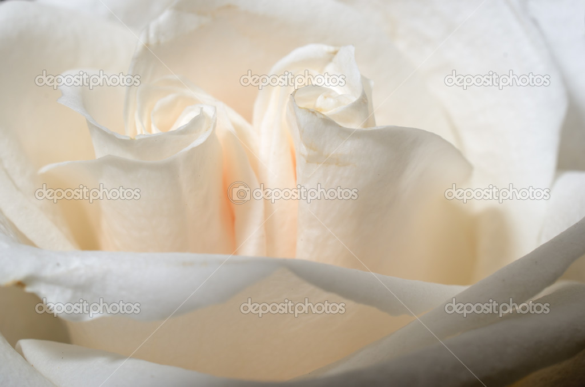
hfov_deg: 33.5
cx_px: 292
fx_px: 973
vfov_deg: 22.5
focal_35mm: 60
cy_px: 194
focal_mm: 40
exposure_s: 1/250
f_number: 13
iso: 100
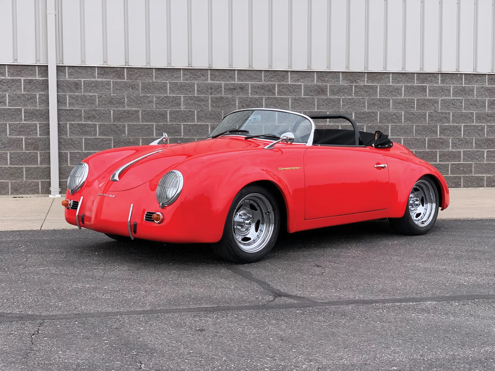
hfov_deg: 36.8
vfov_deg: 28.0
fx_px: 744
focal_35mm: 52
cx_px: 248
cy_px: 186
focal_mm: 6
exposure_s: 1/243
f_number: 2.4
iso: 16
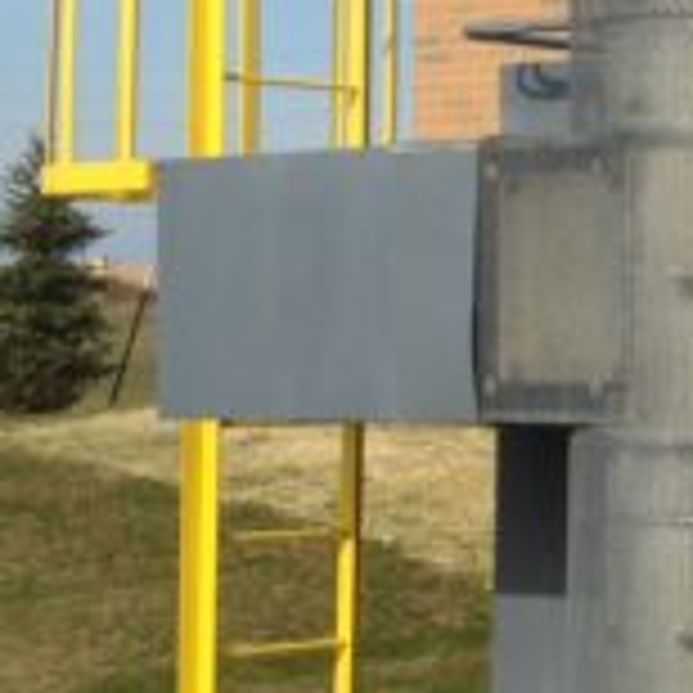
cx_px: 1323
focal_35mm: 133
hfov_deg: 11.9
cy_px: 295
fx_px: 3012
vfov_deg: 13.1
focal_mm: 4.12
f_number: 2.4
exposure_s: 1/1506
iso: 50
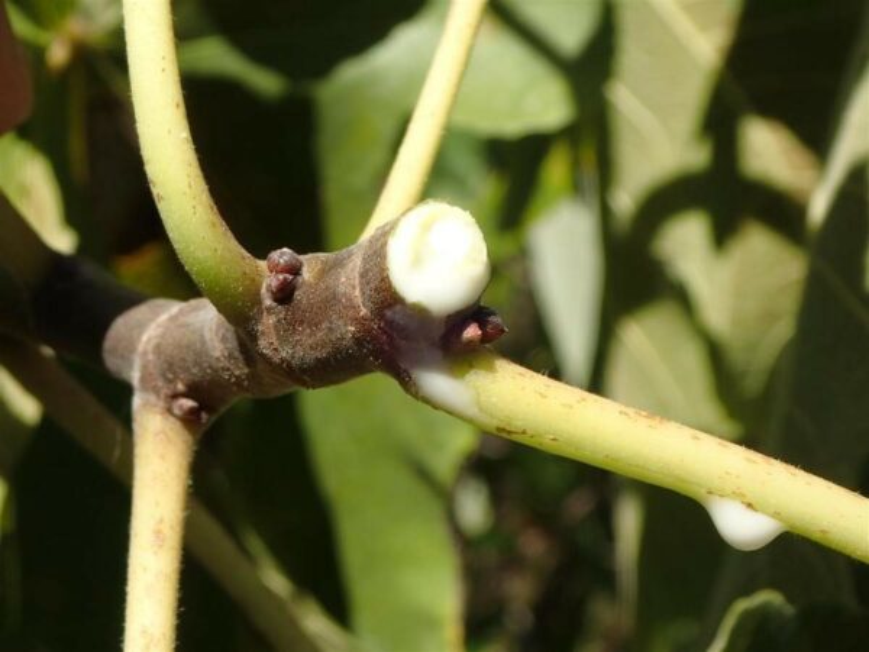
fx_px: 2510
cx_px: 434
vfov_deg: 14.8
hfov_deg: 19.6
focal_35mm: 100
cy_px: 326
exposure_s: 1/200
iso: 100
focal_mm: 18
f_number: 6.3
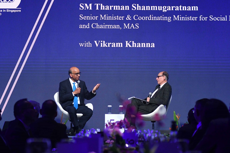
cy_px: 76
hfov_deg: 17.1
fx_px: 767
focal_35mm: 120
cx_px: 115
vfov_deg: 11.4
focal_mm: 80
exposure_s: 1/320
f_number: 4.5
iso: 2000
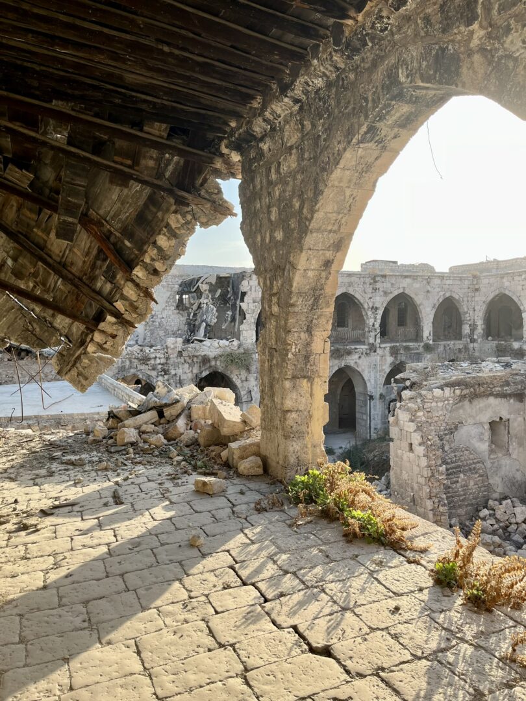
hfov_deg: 53.1
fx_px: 527
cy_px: 350
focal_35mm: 26
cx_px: 263
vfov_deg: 67.3
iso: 50
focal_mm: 5.1
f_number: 1.6
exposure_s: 1/793
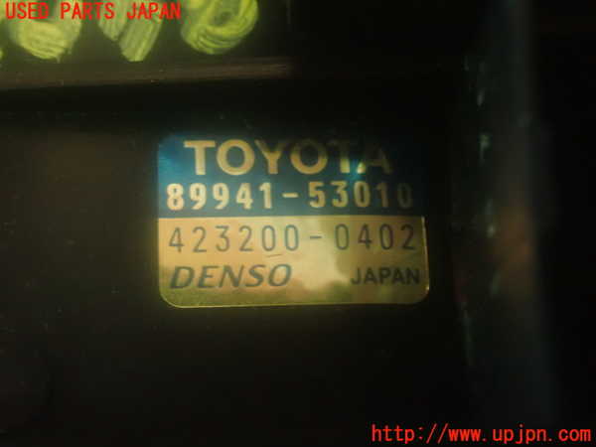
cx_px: 298
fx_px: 1119
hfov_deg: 29.8
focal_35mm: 65
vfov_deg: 22.6
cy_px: 224
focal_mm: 11.78
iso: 1600
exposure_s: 1/8
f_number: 3.8
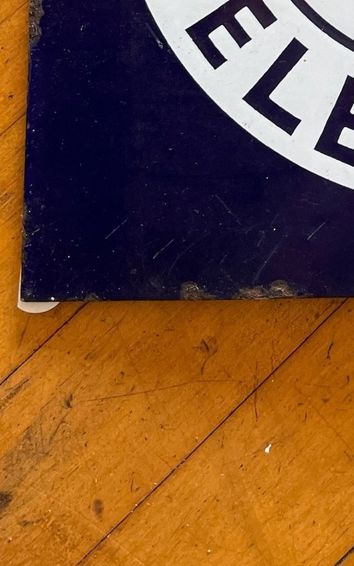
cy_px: -65
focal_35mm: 65
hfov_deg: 18.6
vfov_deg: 28.5
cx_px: 464
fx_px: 1003
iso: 125
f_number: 1.6
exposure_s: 1/120
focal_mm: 4.2
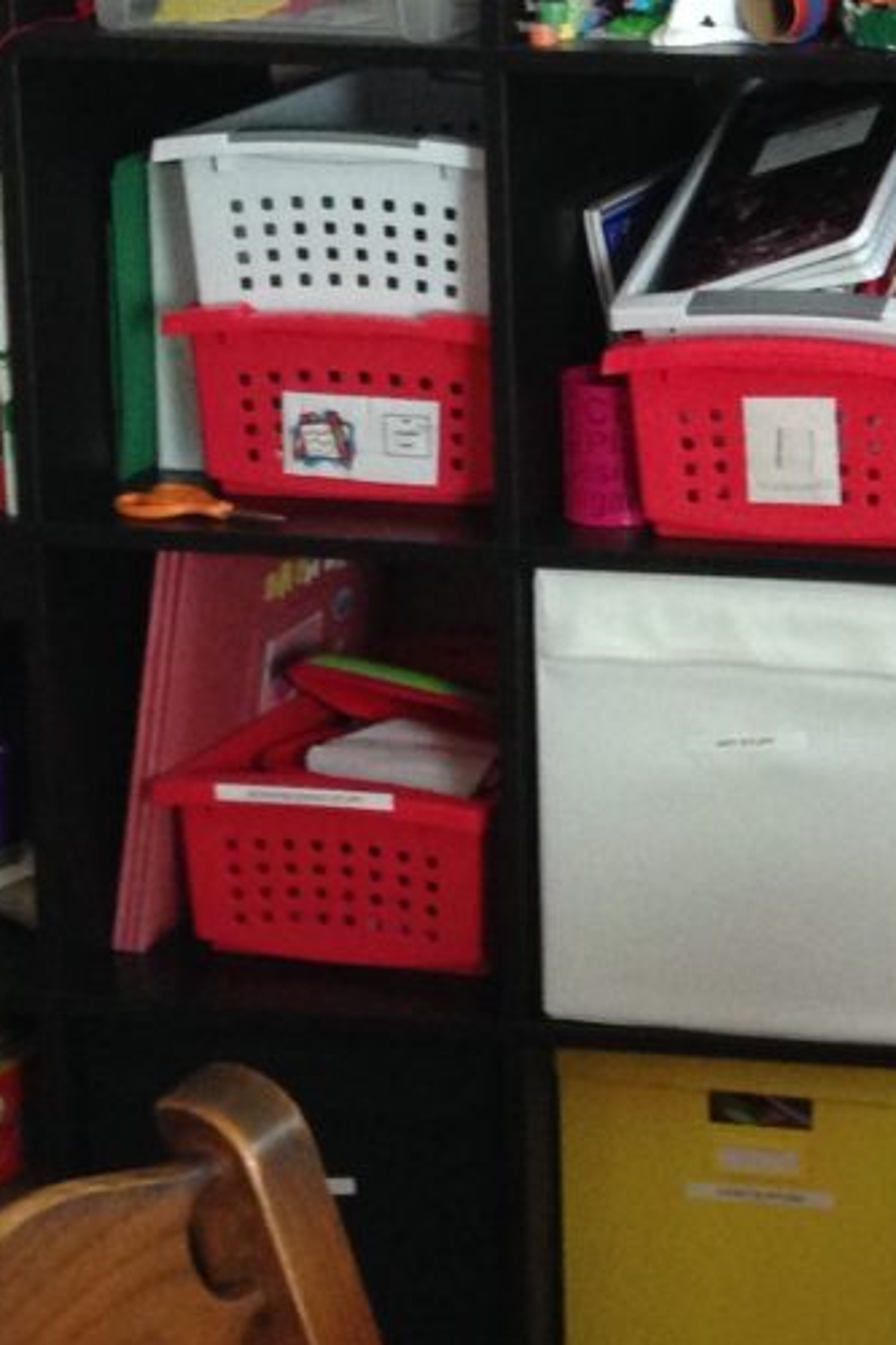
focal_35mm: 103
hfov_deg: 12.7
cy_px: 157
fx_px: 3848
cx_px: 1267
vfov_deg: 19.5
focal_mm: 4.12
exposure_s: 1/20
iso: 200
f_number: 2.4
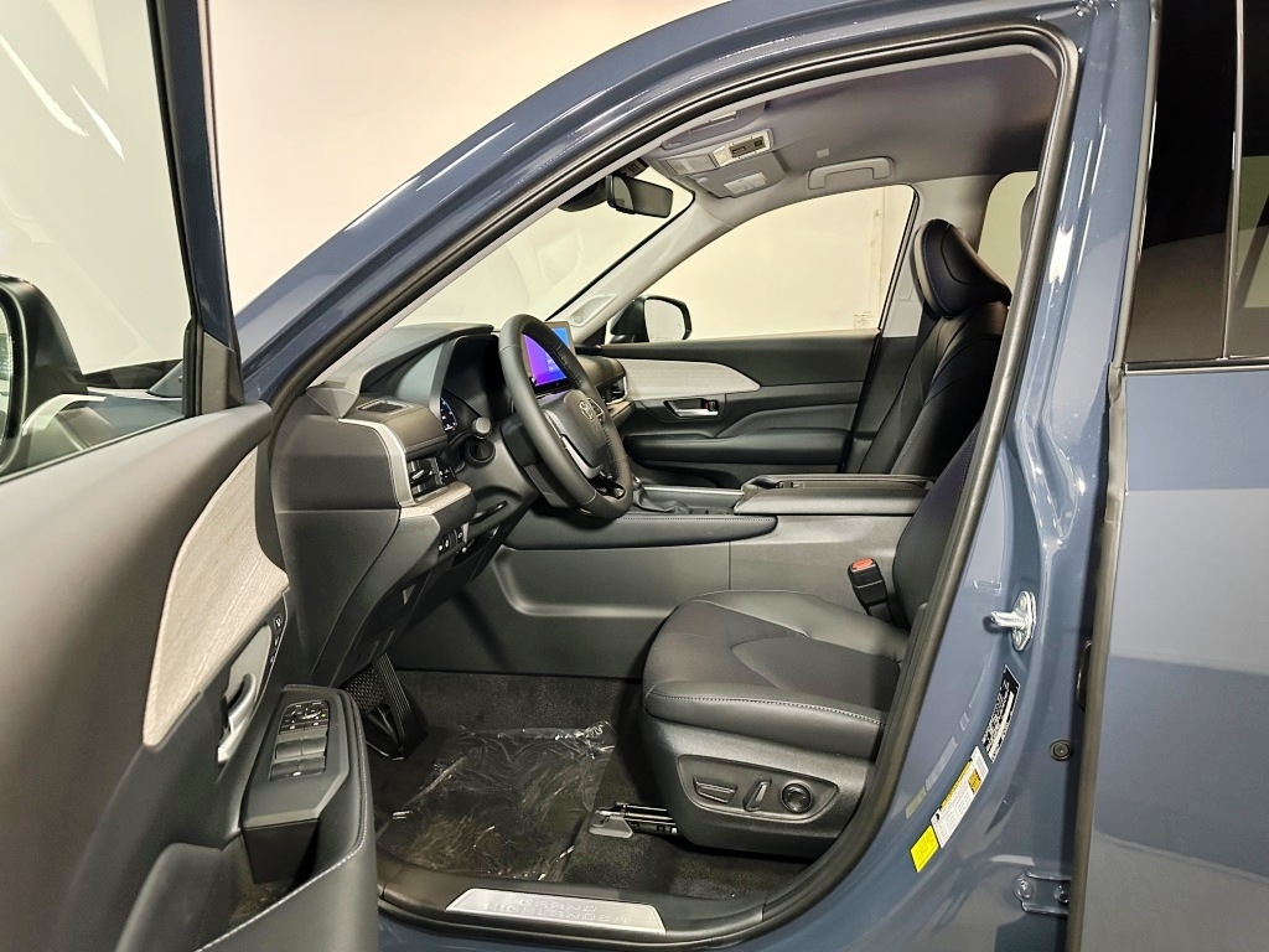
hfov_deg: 71.6
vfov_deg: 56.8
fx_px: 880
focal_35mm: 24
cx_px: 634
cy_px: 476
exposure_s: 1/60
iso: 800
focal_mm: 6.86
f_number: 1.78
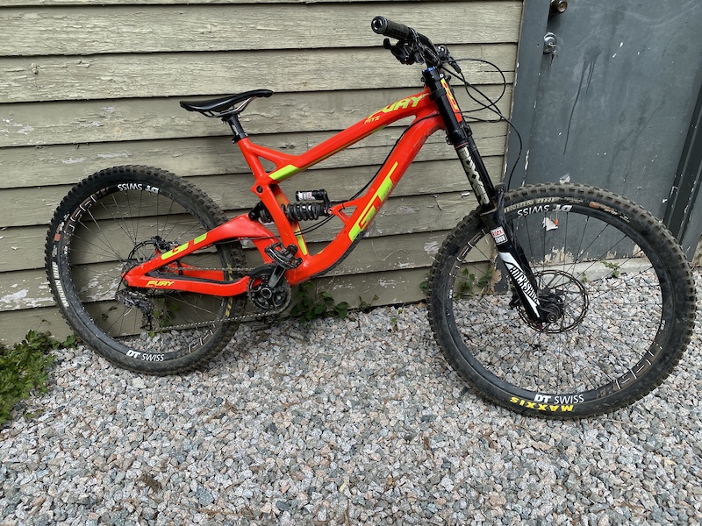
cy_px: 263
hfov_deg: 67.3
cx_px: 351
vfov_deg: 53.1
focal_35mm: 26
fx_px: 527
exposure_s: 1/1681
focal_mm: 4.25
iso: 32
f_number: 1.8
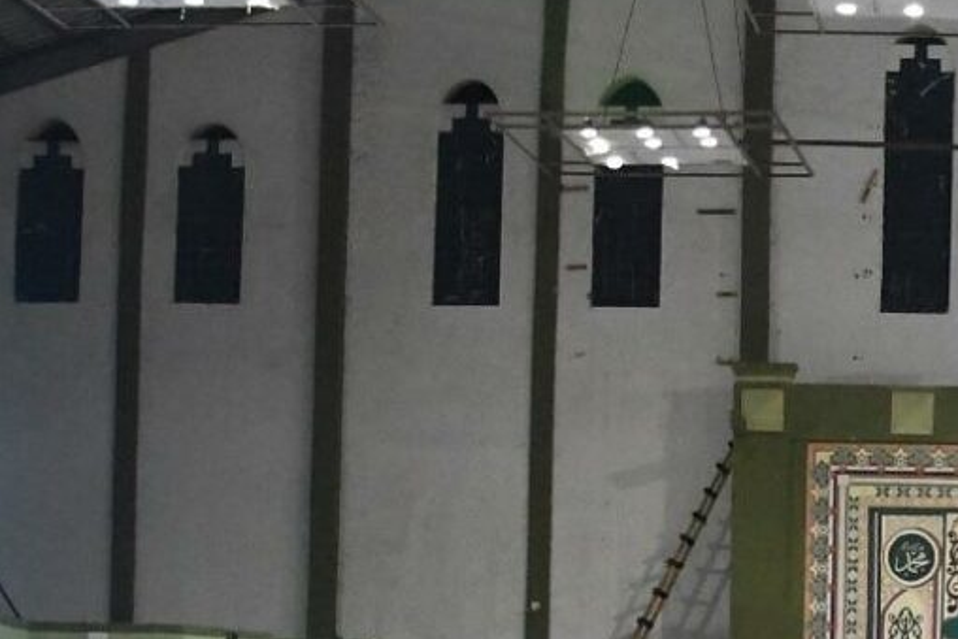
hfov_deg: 18.5
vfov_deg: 12.9
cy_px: 883
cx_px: 1265
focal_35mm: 102
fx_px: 2715
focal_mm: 18
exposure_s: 1/160
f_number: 3.5
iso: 5000
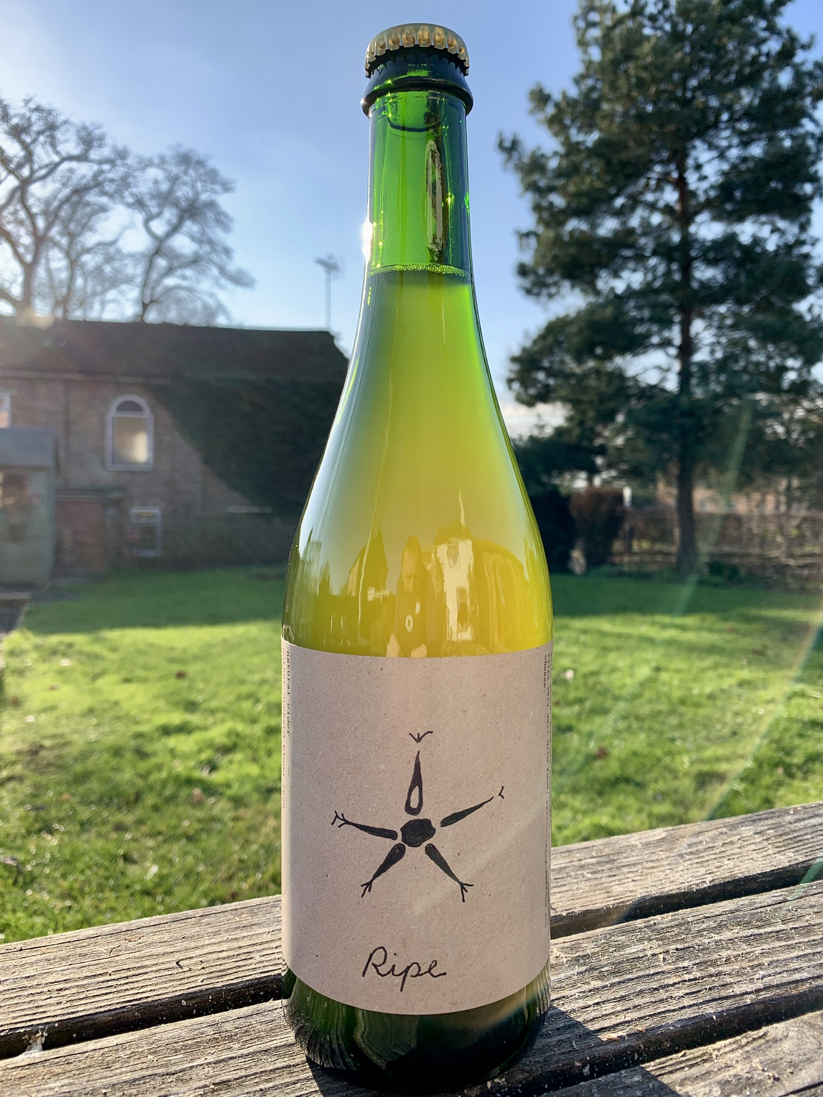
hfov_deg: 53.1
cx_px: 412
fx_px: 824
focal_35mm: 26
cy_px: 548
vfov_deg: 67.3
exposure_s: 1/1282
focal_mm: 4.25
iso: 25
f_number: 1.8
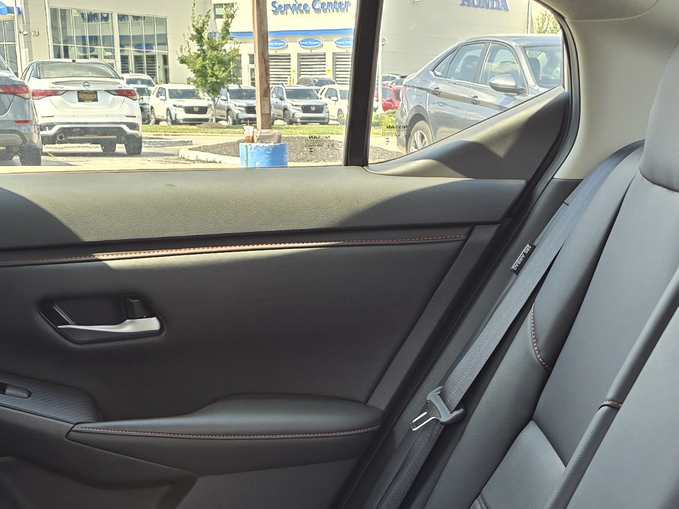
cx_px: 367
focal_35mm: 61
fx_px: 1197
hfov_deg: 31.7
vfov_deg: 21.9
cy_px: 641
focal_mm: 6.3
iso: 32
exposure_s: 1/180
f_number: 1.7
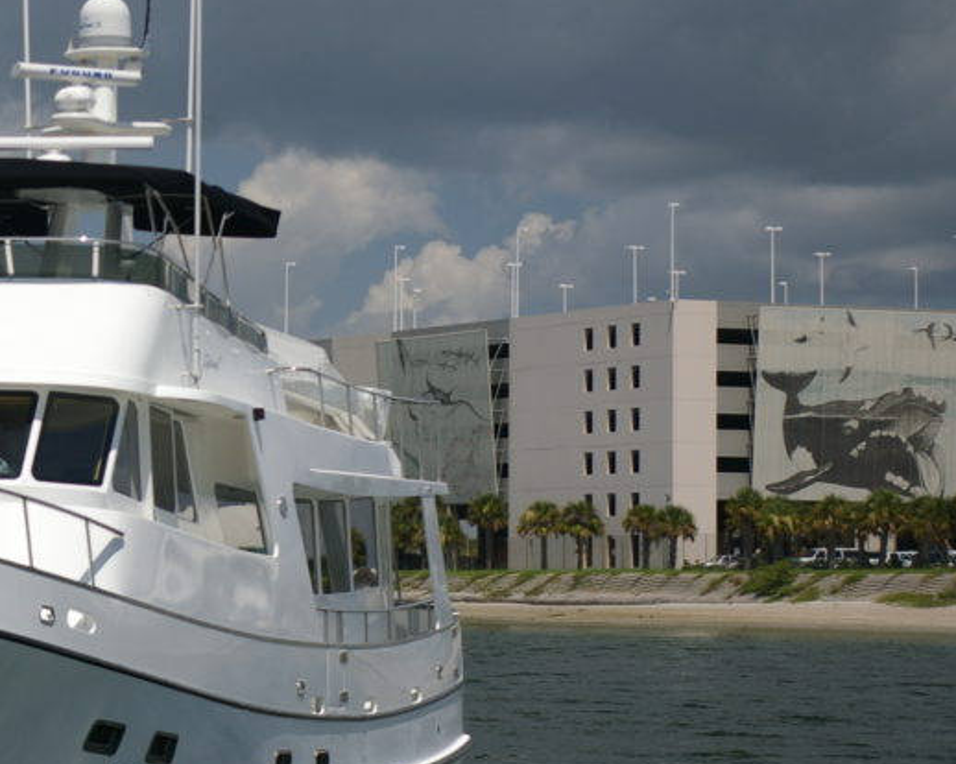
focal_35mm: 153
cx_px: 15
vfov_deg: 10.1
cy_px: 400
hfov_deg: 12.5
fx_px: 4325
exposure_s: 1/350
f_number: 8
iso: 200
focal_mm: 55
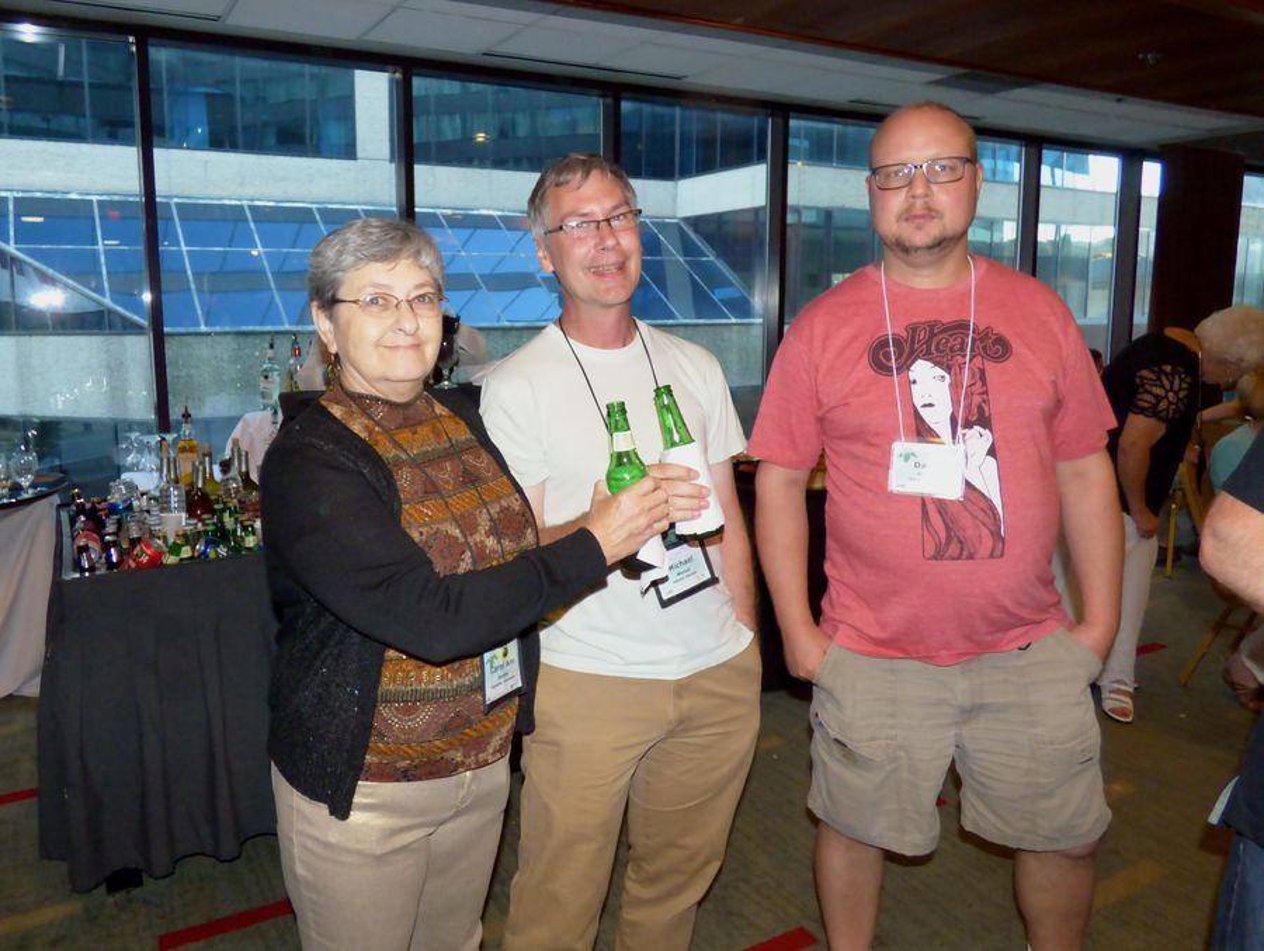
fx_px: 841
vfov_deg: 59.0
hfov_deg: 73.9
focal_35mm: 23
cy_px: 476
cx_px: 632
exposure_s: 1/60
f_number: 3
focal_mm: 4.11
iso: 500
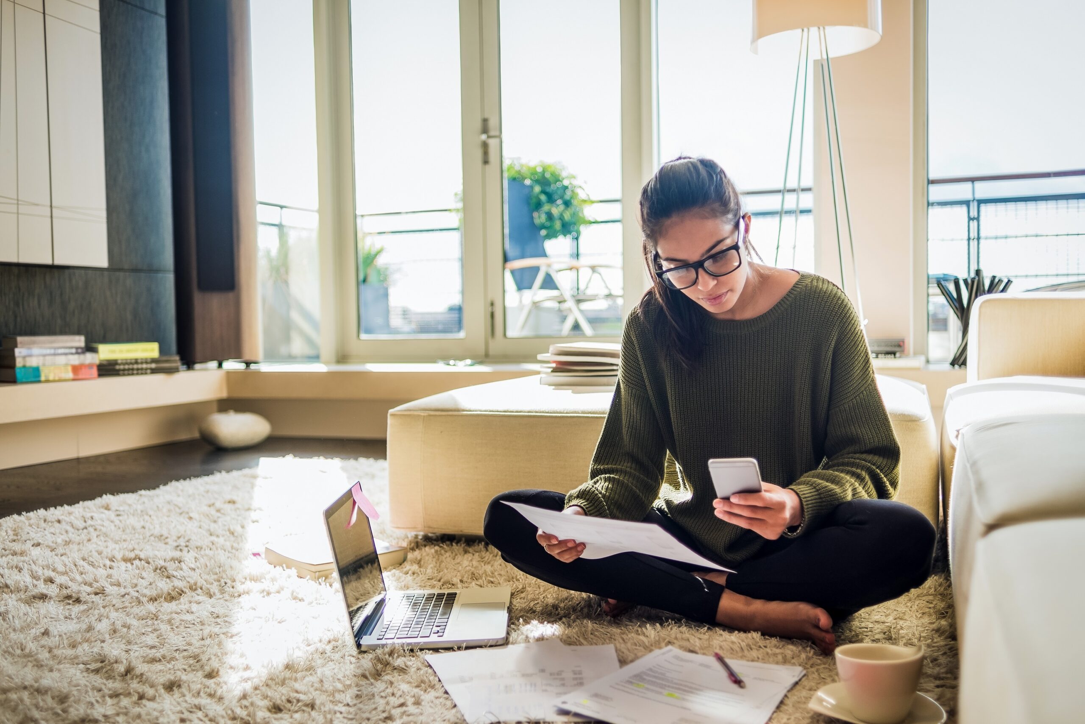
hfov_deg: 54.4
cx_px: 542
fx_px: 1055
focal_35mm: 35
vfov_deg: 37.9
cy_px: 362
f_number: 2.2
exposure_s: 1/320
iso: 125
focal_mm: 35
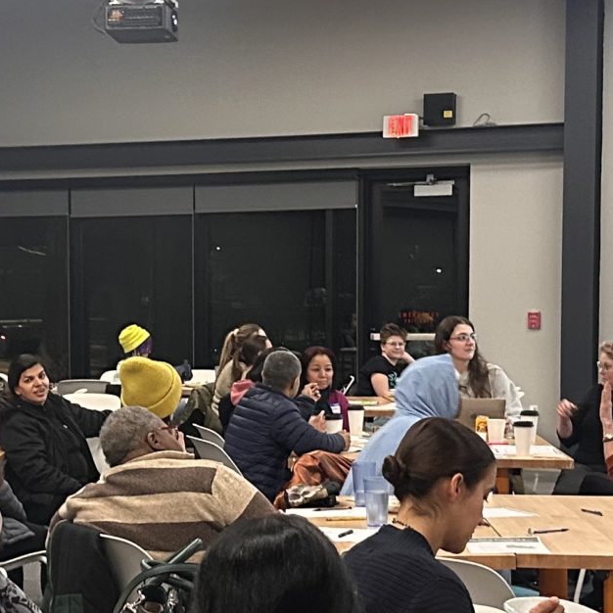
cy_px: 425
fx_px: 1883
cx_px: 195
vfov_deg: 18.4
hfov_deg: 18.4
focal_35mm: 94
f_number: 1.5
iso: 250
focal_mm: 5.7
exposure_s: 1/60
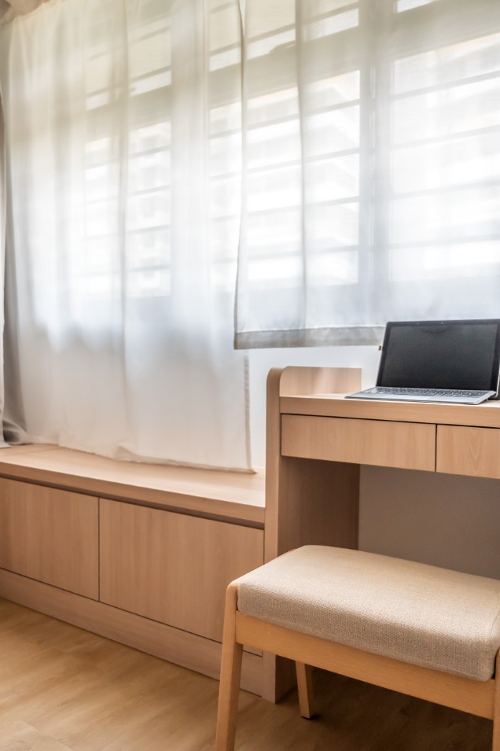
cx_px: 217
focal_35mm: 29
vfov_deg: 63.6
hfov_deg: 44.8
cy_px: 349
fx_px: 605
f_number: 4
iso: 1000
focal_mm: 24
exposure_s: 1/160
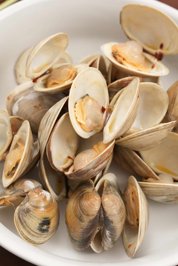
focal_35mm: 70
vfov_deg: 28.8
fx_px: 518
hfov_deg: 19.5
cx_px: 89
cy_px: 133
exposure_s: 1/200
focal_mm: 70
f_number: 9
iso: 5000
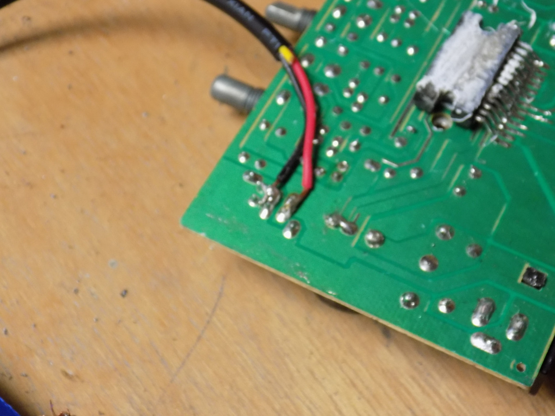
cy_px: 208
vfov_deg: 24.8
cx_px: 278
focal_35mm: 59
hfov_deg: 32.7
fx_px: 946
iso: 400
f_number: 4
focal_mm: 10.5
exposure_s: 1/30
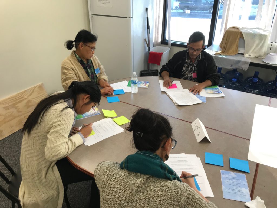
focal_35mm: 28
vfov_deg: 49.7
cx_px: 138
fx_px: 224
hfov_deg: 63.4
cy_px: 104
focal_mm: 3.99
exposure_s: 1/120
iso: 40
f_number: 1.8
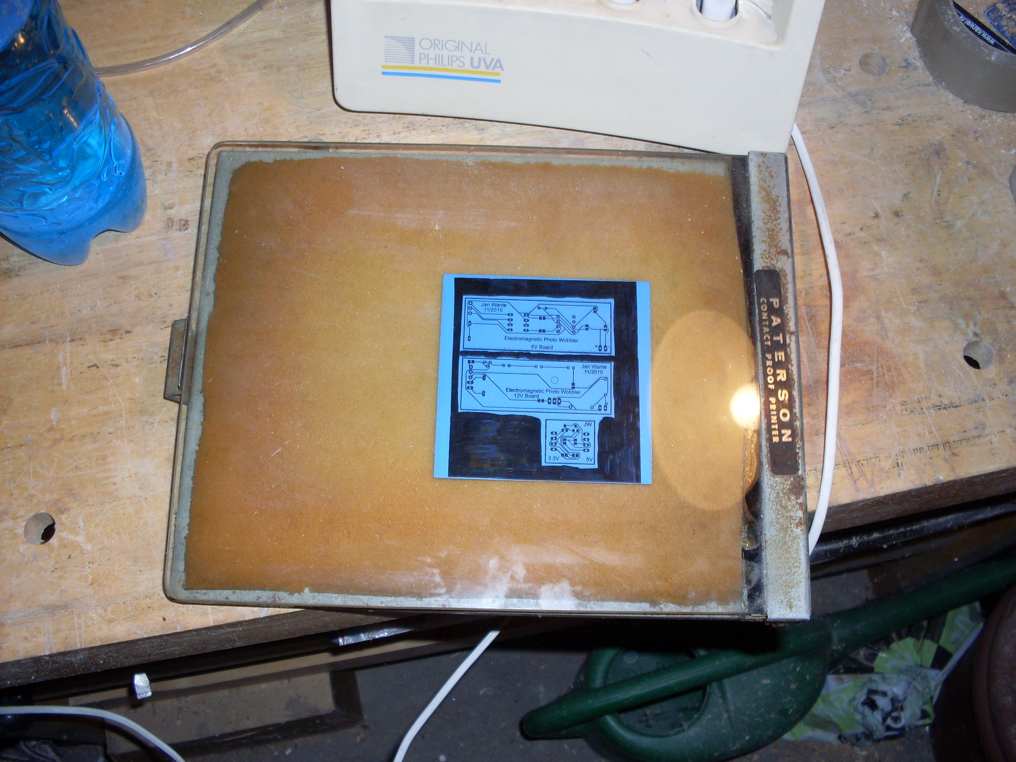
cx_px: 508
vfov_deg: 37.7
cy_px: 381
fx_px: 1115
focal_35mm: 38
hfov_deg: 49.0
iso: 100
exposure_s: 1/45
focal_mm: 6.3
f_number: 2.8
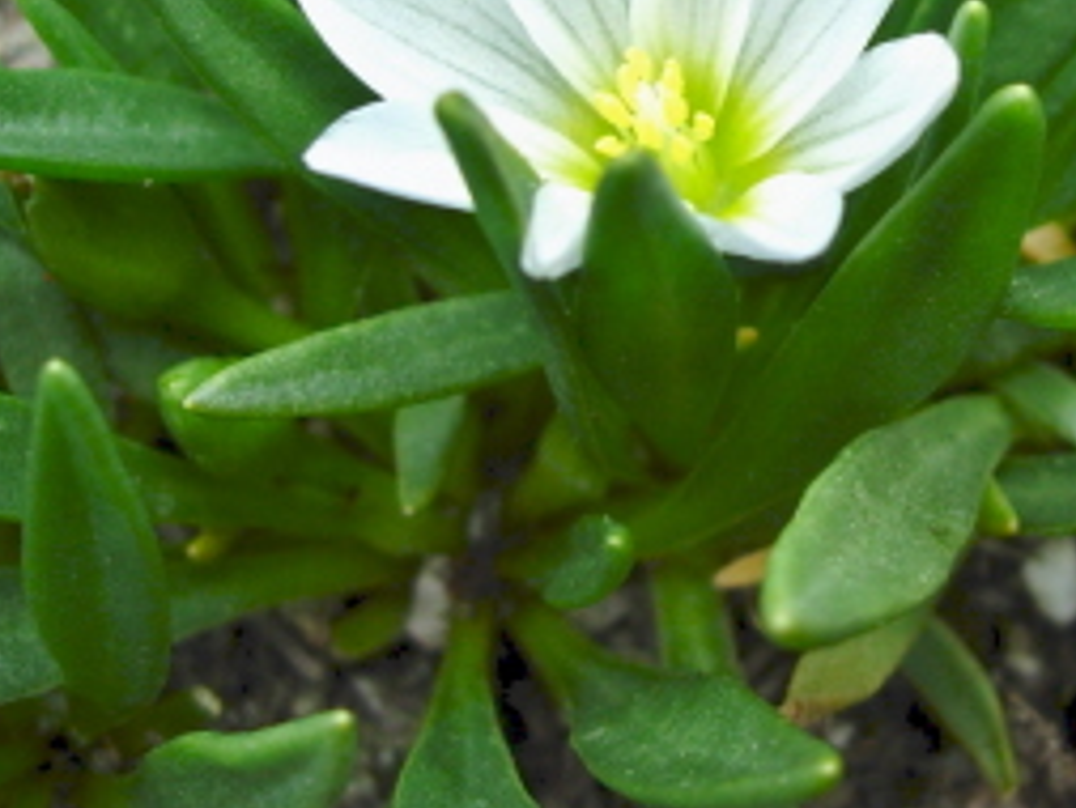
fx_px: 2332
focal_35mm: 75
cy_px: 249
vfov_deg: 19.6
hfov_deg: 25.6
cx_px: 842
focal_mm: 7.8
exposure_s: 1/592
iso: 64
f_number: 2.8
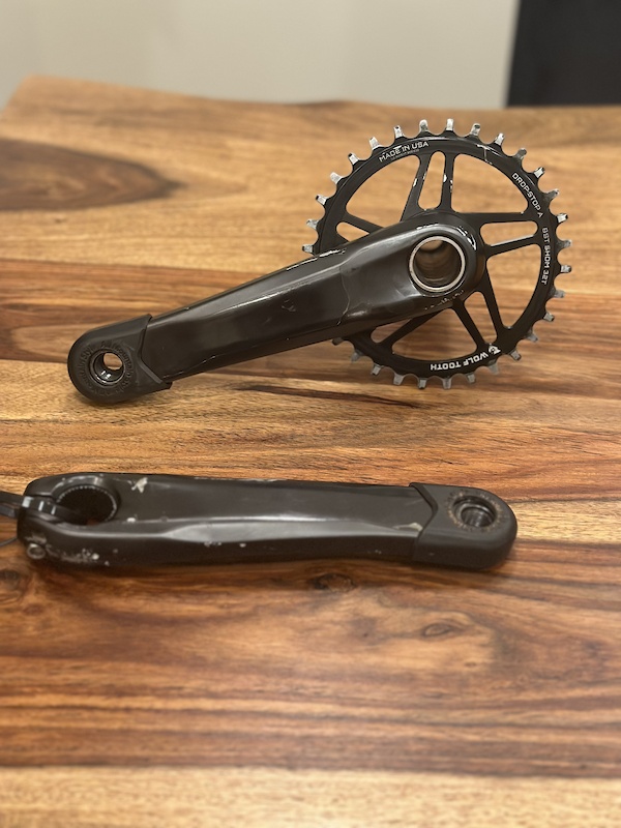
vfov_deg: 39.7
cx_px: 310
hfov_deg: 30.3
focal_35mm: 48
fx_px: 1148
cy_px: 414
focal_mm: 6.86
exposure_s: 1/40
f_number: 1.78
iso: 640
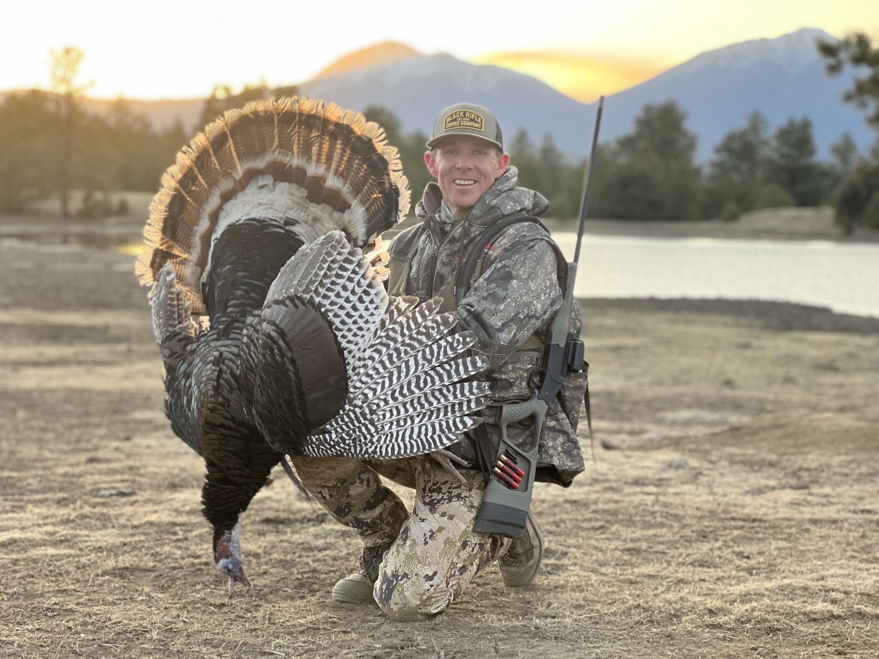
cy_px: 330
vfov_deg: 19.1
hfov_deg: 25.3
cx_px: 440
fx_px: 1955
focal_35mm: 77
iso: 125
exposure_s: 1/121
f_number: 2.8
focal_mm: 9
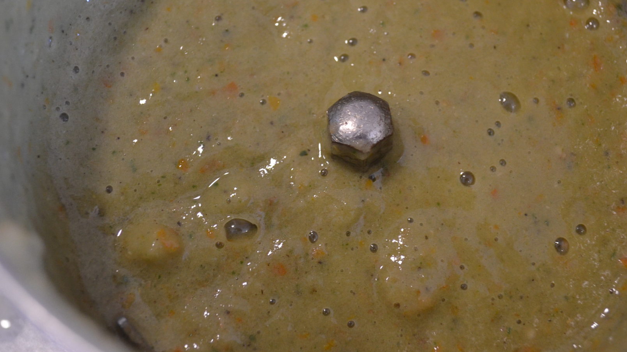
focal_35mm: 64
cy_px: 88
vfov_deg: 18.7
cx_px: 349
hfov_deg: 32.8
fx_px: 1064
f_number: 4.8
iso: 1250
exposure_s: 1/30
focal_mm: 32
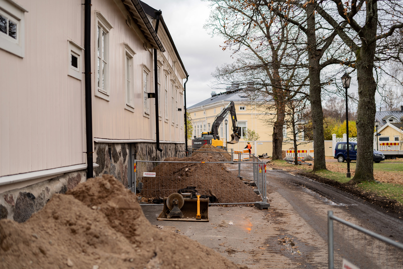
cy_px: 134
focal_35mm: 50
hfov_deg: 39.6
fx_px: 560
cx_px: 202
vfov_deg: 27.0
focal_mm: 50
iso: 160
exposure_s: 1/250
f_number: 2.5
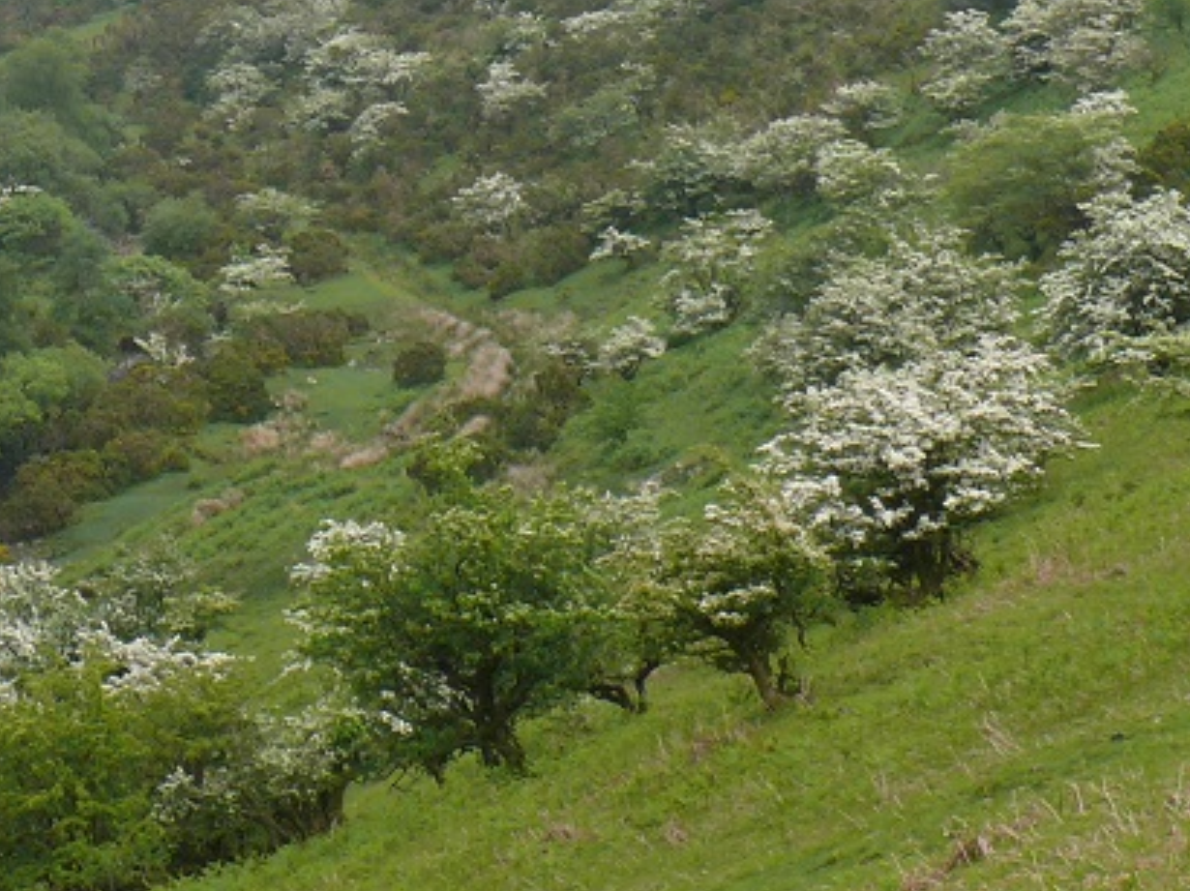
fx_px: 4226
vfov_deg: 11.7
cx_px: 32
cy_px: -296
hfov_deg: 15.8
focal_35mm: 123
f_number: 5.6
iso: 100
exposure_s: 1/250
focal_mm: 8.8
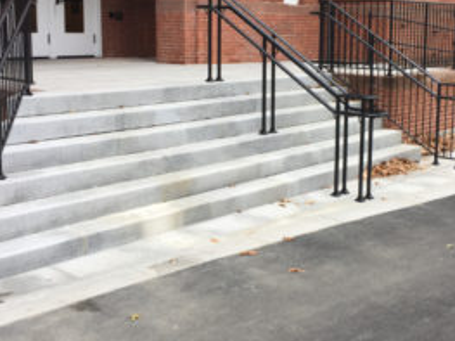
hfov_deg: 35.9
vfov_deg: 27.4
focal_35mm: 53
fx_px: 696
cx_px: 291
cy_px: 126
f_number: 2.2
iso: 32
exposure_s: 1/122
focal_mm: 4.2
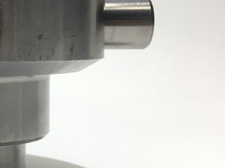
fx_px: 552
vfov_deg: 17.3
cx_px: -64
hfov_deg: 21.0
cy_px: 62
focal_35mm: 85
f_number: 2.2
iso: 32
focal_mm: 4.15
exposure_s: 1/120
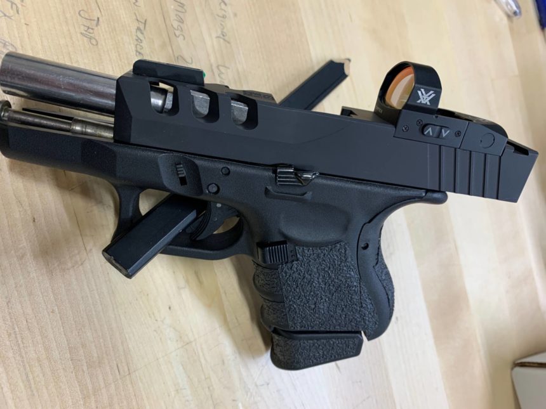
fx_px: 410
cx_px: 273
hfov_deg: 67.3
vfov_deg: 53.1
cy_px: 204
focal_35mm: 26
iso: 80
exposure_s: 1/60
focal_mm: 4.25
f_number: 1.8
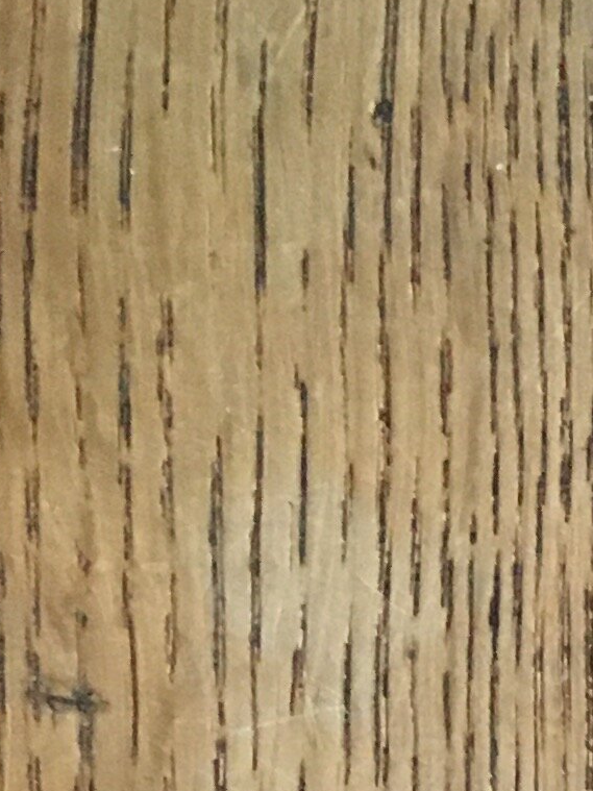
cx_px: 1477
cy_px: 1907
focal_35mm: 154
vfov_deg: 10.9
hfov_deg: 8.7
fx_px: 3519
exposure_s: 1/24
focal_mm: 4.15
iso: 200
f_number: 2.2
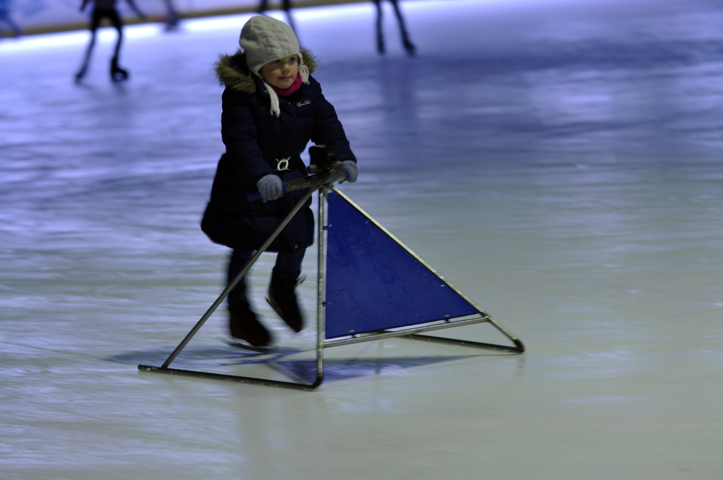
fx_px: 2949
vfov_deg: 9.3
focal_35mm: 147
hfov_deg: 14.0
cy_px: 240
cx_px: 362
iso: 100
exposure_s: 1/20
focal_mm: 98
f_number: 2.8
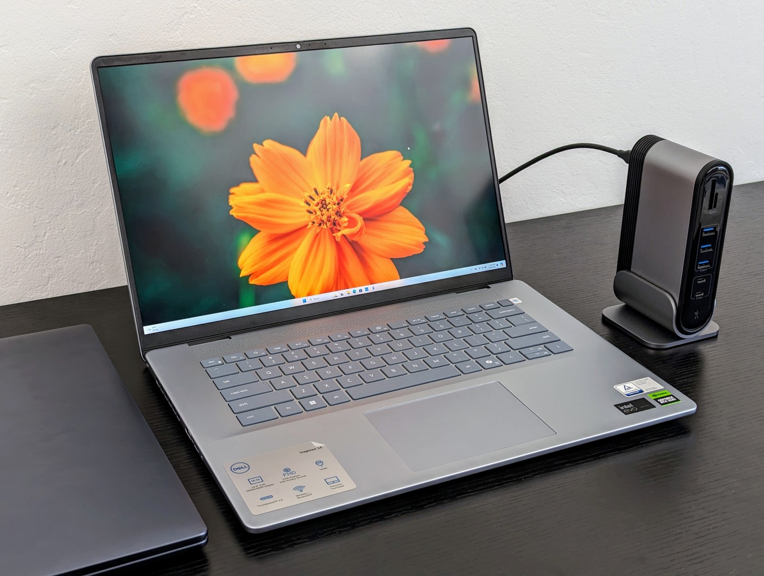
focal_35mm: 48
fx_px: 1061
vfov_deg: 30.3
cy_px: 288
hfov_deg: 39.6
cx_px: 382
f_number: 1.85
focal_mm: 6.81
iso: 55
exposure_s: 1/40
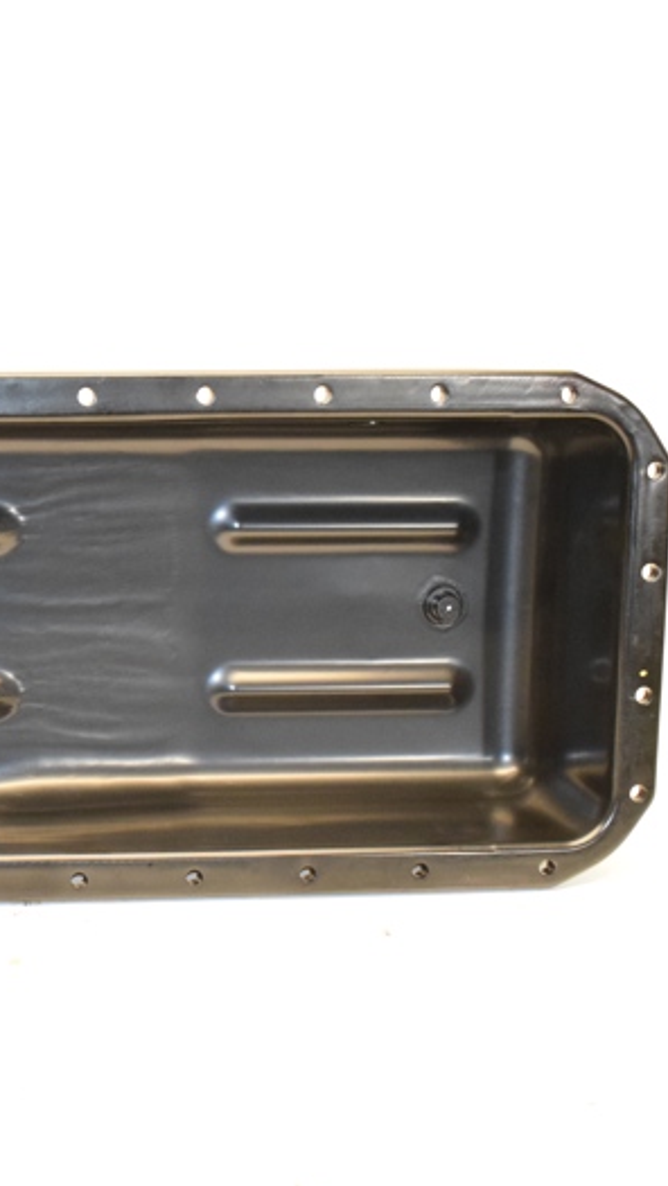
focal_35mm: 60
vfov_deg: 35.0
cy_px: 585
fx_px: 1882
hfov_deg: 19.0
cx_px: -138
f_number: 7.1
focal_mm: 25
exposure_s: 1/200
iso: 3200
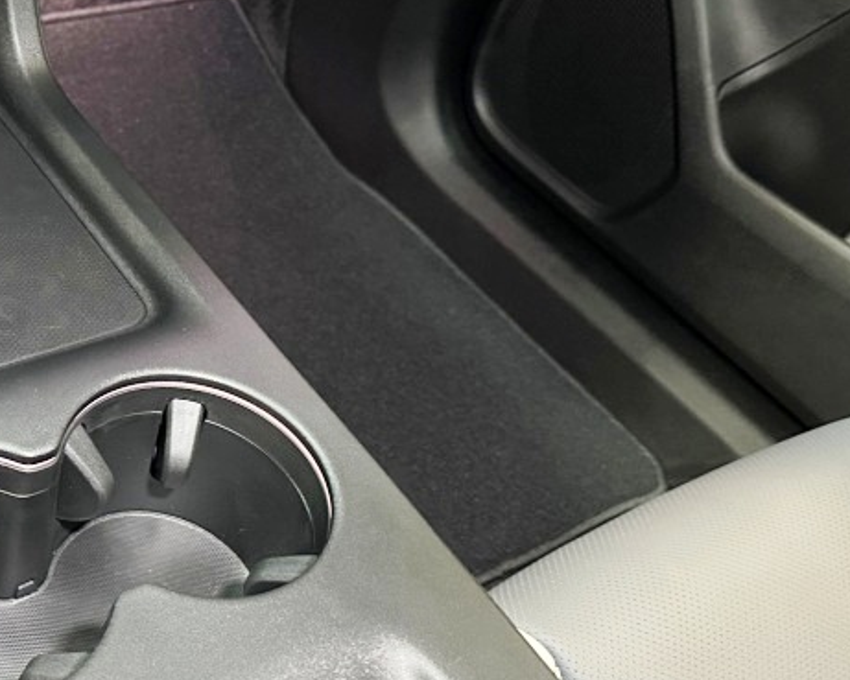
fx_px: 1308
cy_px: 223
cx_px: 92
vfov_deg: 28.9
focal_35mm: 52
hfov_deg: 34.1
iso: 1000
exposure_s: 1/30
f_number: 1.78
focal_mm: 6.86
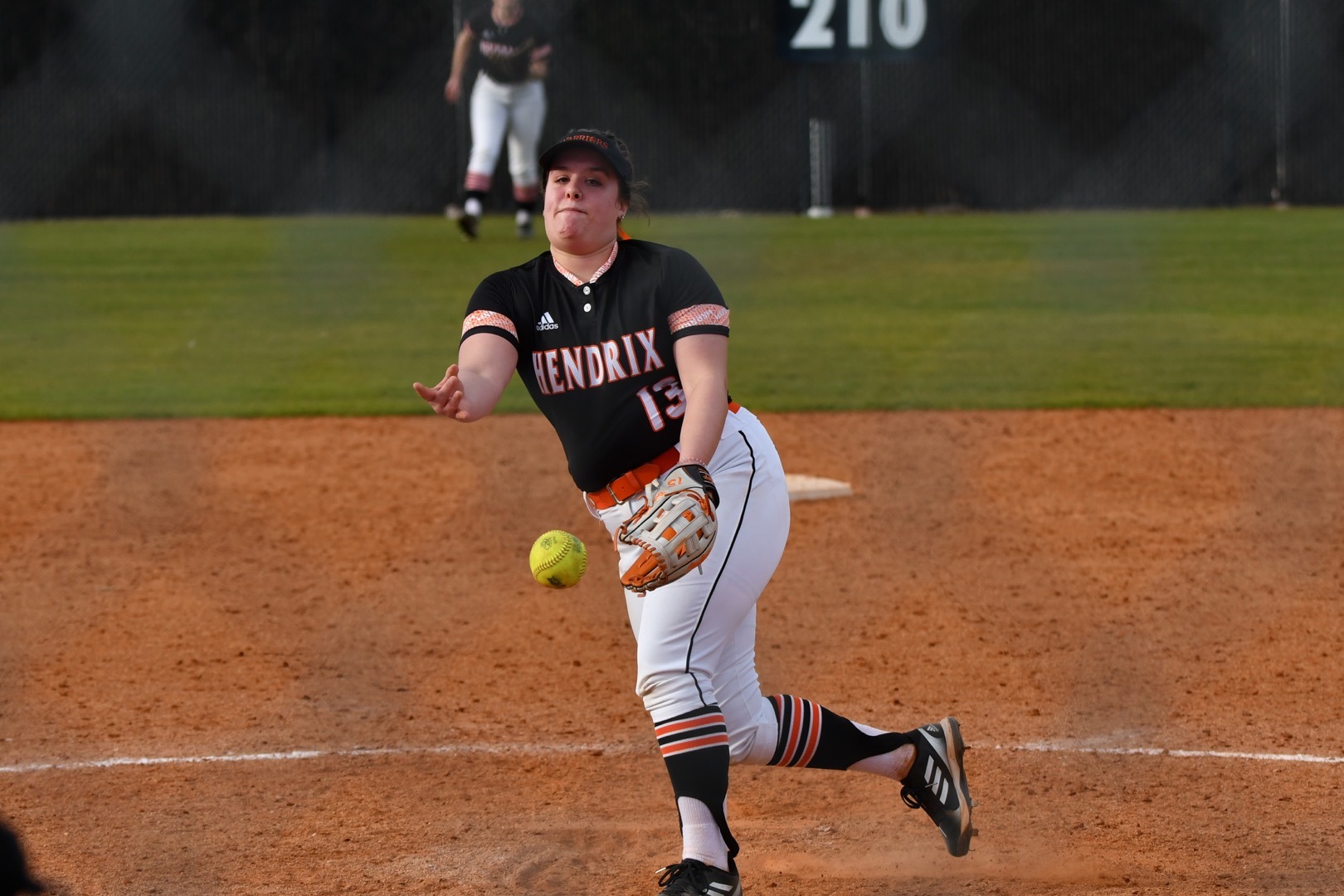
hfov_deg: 6.9
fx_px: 11199
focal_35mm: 300
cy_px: 448
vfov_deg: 4.6
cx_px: 672
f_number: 5.6
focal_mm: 150
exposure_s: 1/1250
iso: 400
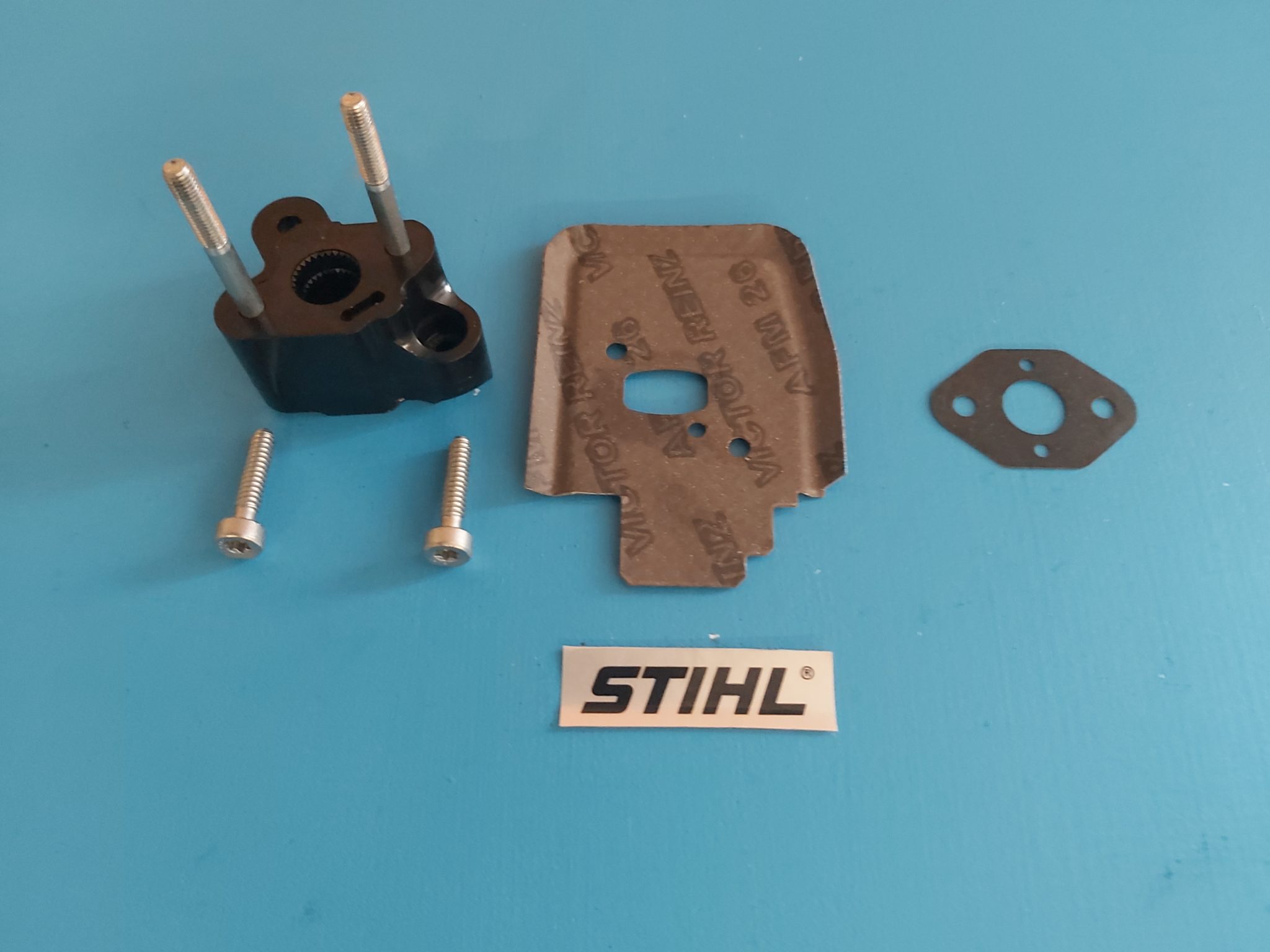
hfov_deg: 67.3
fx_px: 954
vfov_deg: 53.1
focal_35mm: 26
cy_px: 476
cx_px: 635
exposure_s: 1/17
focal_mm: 3.92
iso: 1000
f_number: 1.7
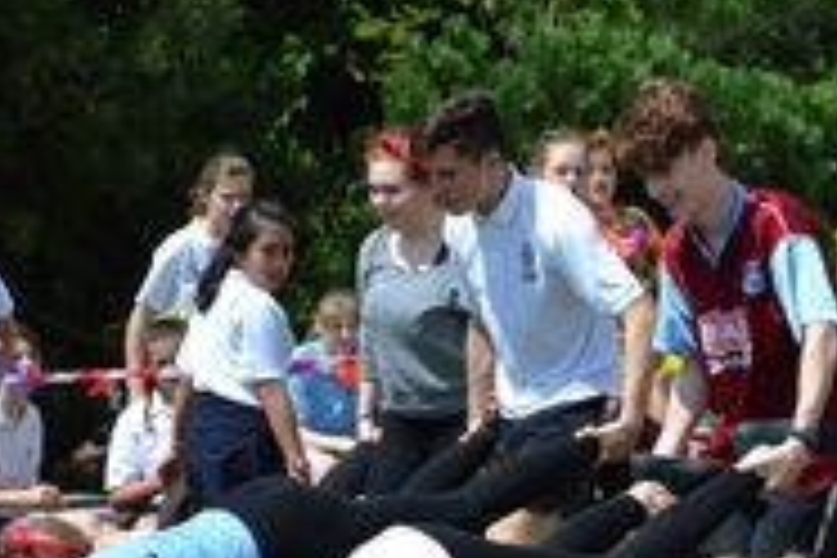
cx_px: 819
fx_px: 4631
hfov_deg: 10.3
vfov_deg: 6.9
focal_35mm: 199
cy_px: 641
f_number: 6.3
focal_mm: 55
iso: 400
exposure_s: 1/1600
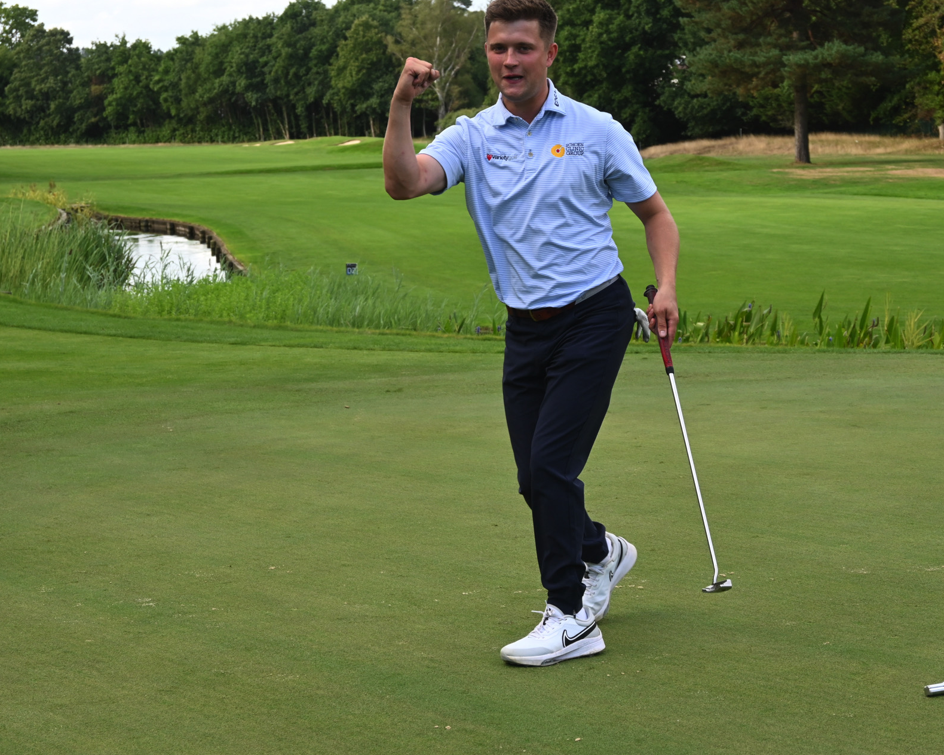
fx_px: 2055
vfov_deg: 20.8
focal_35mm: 74
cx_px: 415
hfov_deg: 25.8
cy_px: 377
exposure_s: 1/250
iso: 280
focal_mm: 43
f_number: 6
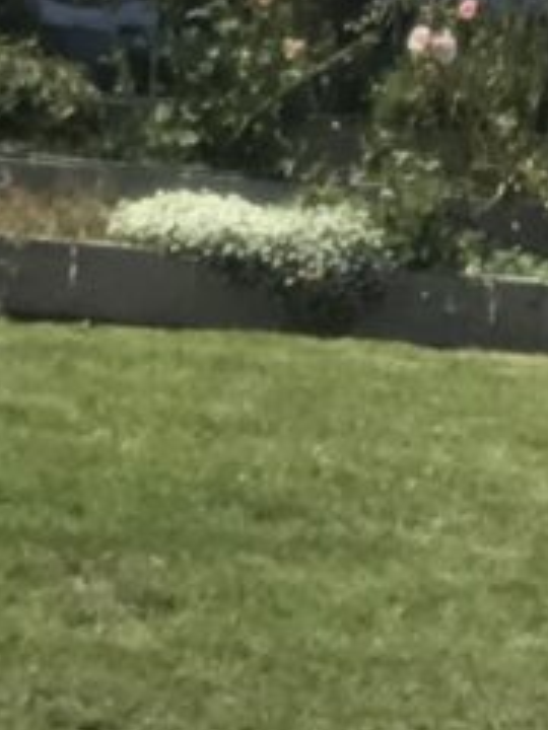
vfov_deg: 9.0
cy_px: -852
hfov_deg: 7.1
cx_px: 904
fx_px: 4327
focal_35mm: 205
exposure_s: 1/1548
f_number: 2.2
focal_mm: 2.87
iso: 25
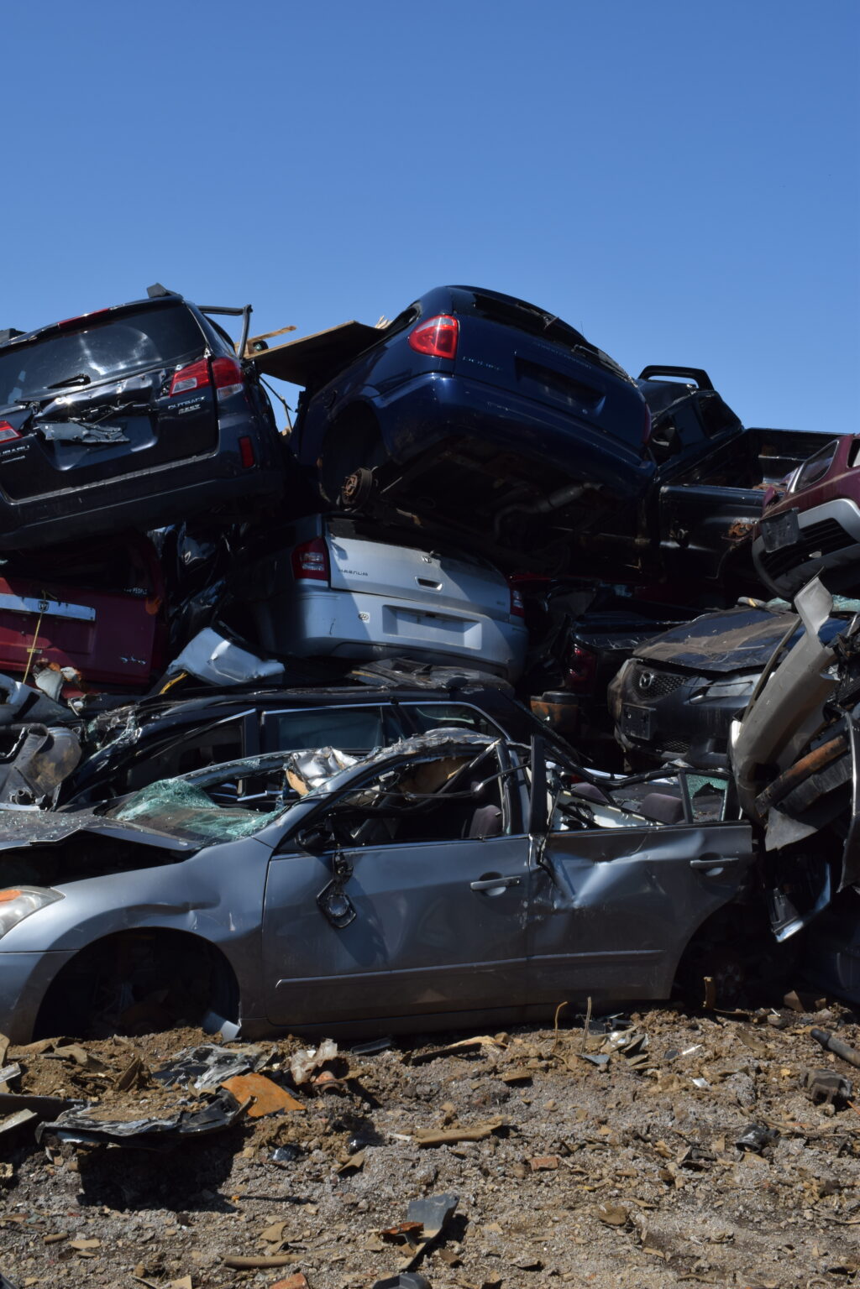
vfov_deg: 47.9
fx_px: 1451
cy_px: 644
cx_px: 430
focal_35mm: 40
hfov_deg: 33.0
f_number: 25
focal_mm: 27
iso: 100
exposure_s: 1/80
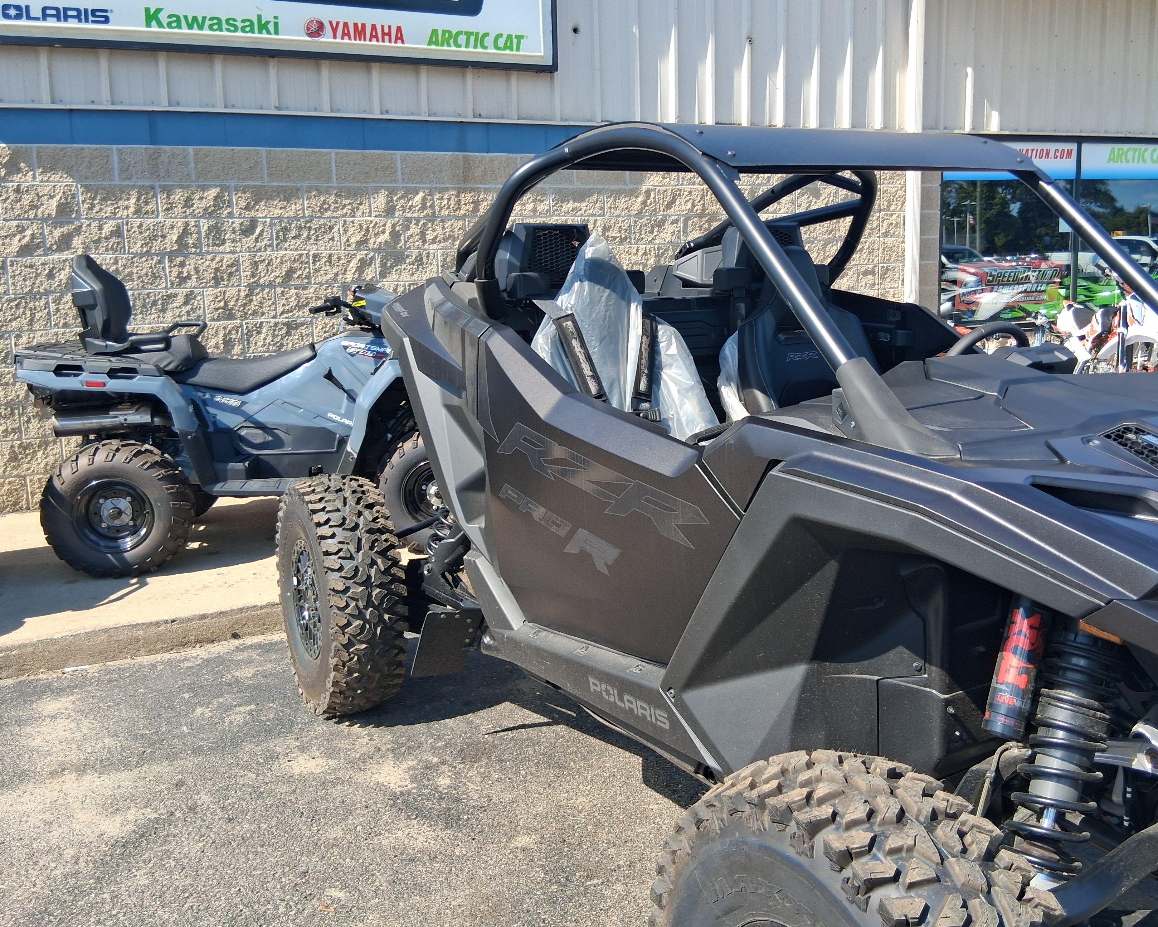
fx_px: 1097
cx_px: 637
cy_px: 405
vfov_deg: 45.7
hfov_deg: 55.6
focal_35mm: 32
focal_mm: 3.98
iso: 25
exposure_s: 1/346
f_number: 1.8
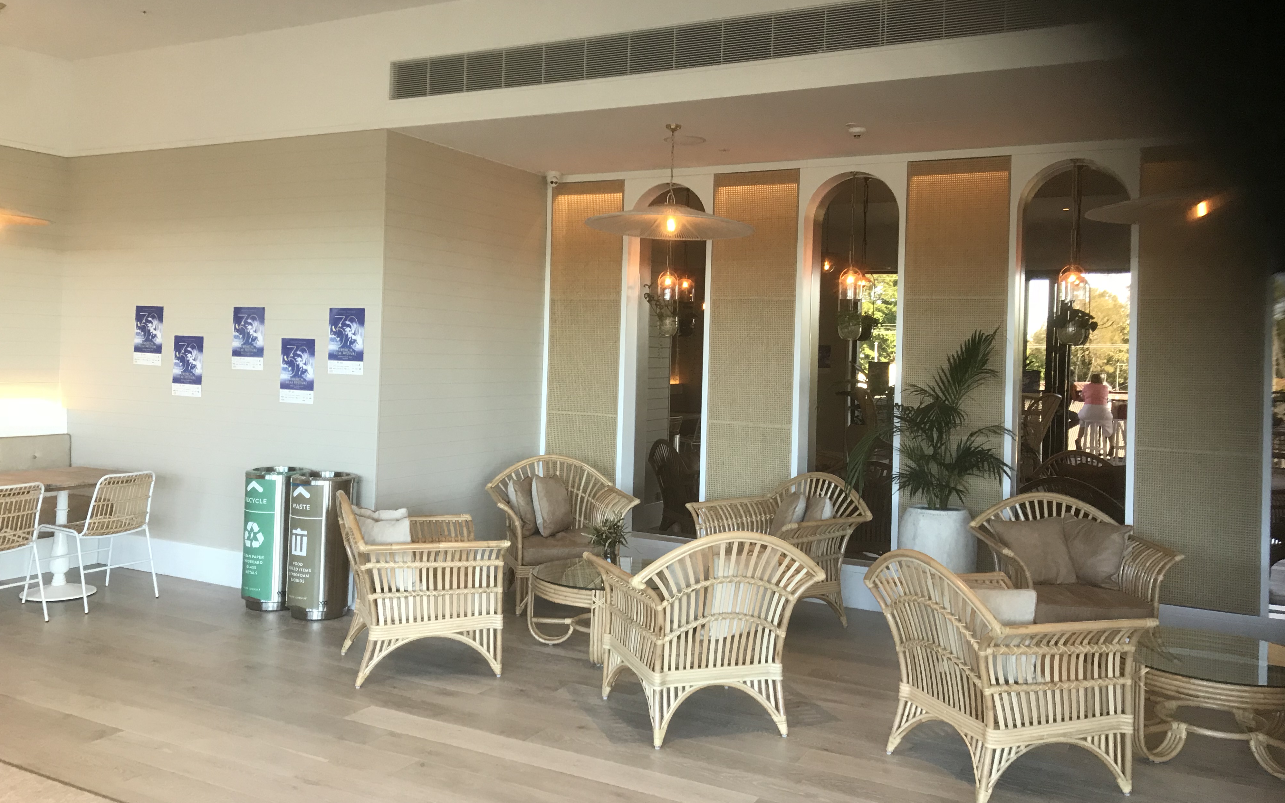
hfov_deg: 62.9
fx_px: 1051
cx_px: 648
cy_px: 346
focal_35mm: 30
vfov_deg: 41.7
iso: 32
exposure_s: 1/25
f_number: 1.8
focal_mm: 3.99
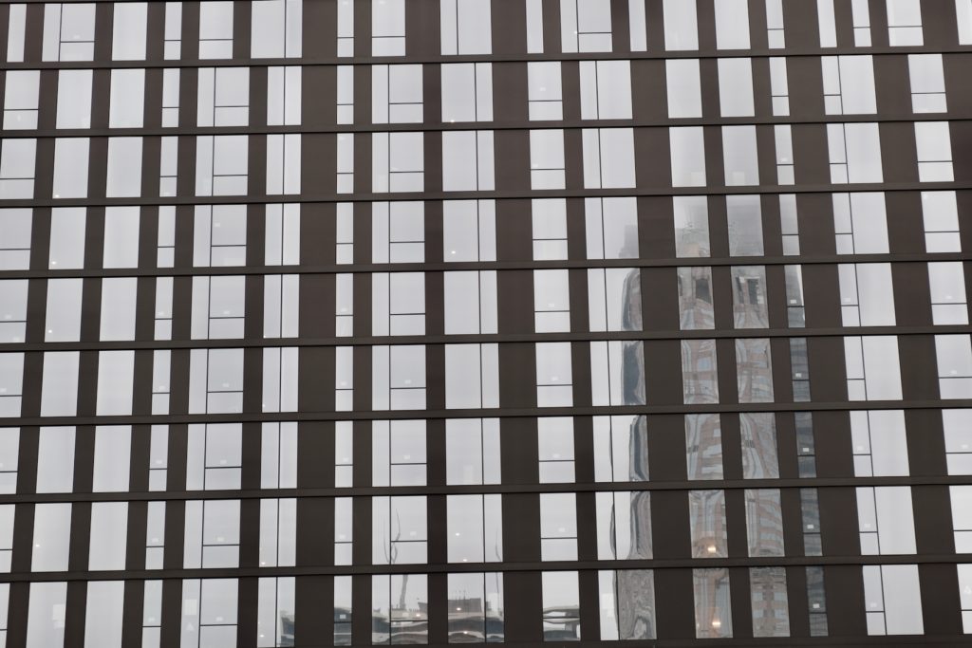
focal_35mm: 83
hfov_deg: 24.5
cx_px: 486
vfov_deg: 16.5
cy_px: 324
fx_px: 2241
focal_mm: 55
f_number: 4
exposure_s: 1/80
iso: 200
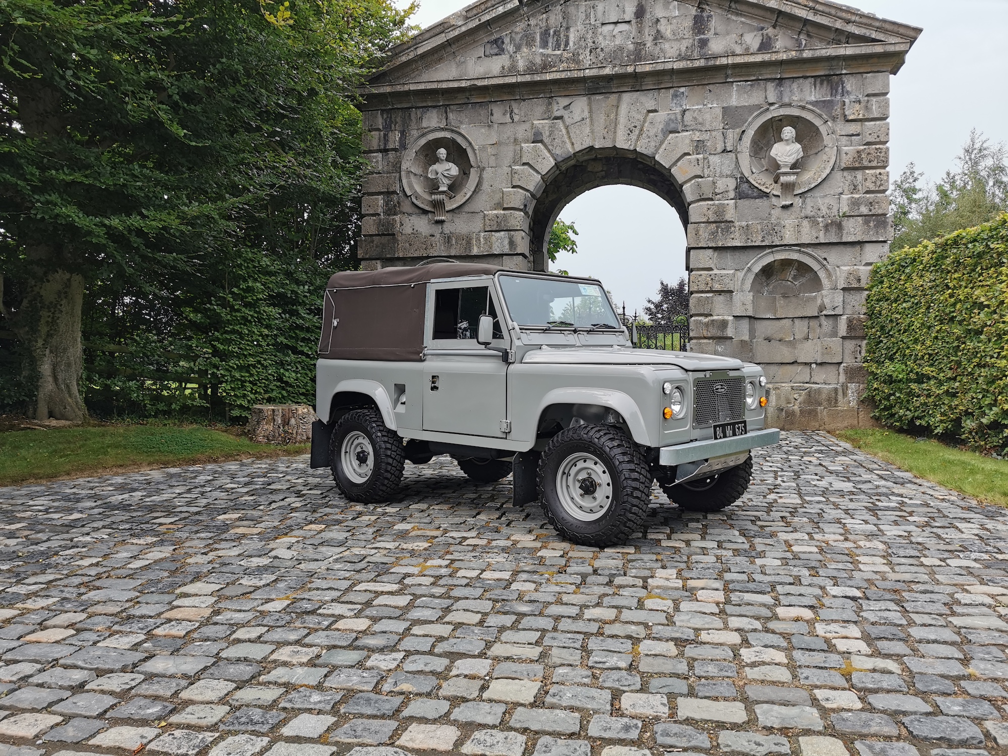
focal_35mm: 27
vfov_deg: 51.4
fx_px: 786
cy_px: 378
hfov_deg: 65.3
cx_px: 504
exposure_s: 1/1481
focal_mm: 5.56
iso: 50
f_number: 1.6
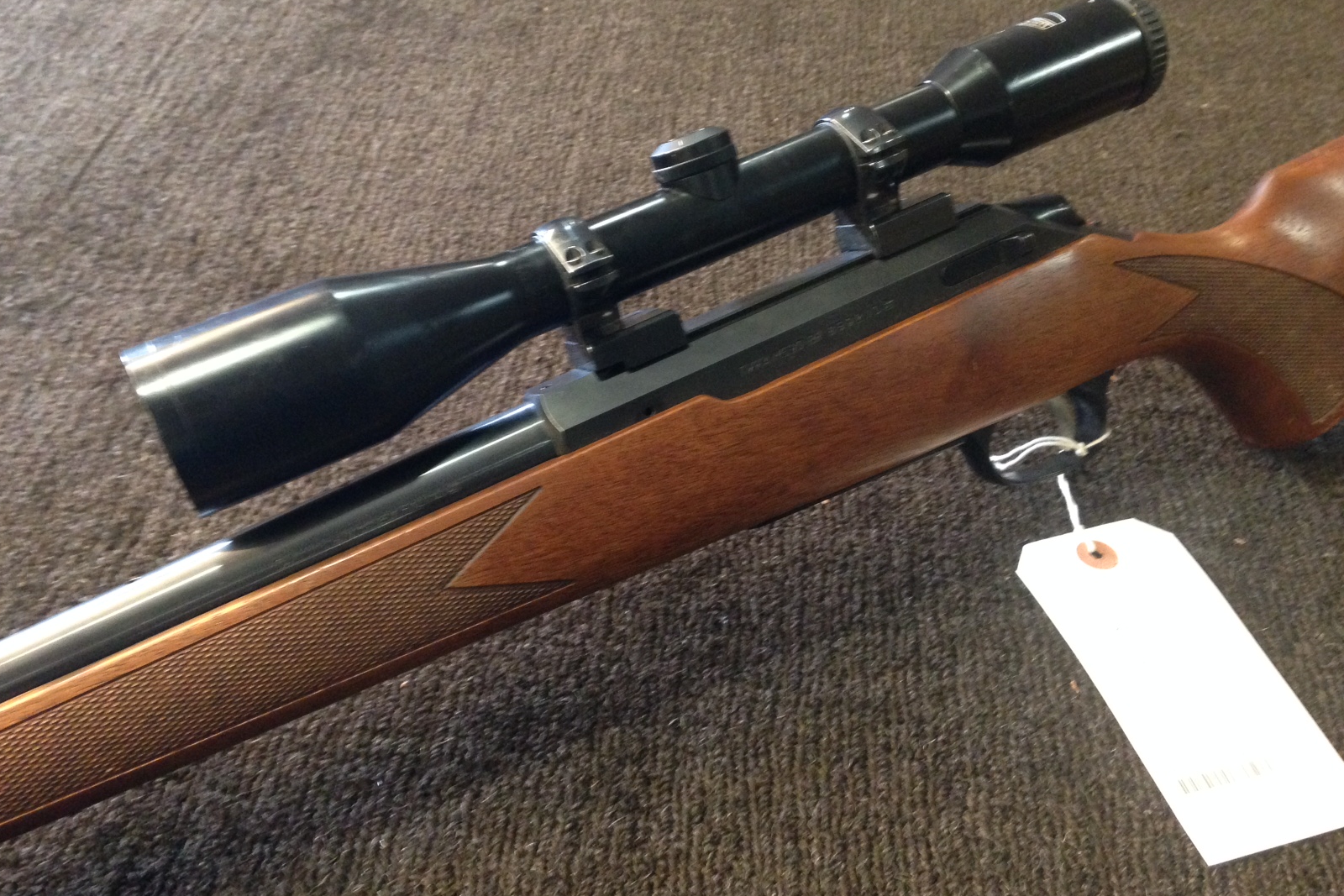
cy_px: 425
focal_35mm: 35
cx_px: 659
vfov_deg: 37.8
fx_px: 1307
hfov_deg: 54.4
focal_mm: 4.12
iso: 400
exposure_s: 1/17
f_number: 2.4
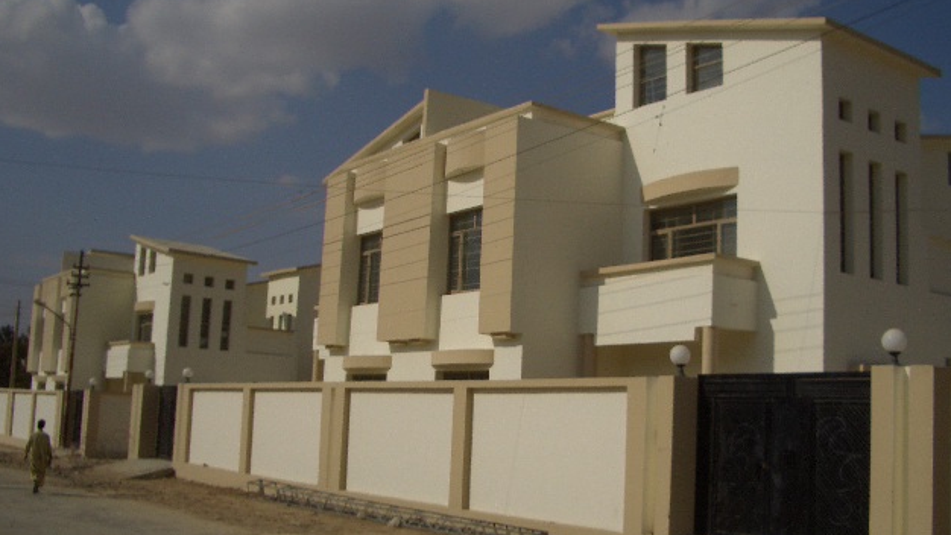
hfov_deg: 51.6
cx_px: 471
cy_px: 260
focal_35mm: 39
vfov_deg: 30.4
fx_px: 983
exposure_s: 1/1600
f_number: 4.3
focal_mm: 5.8
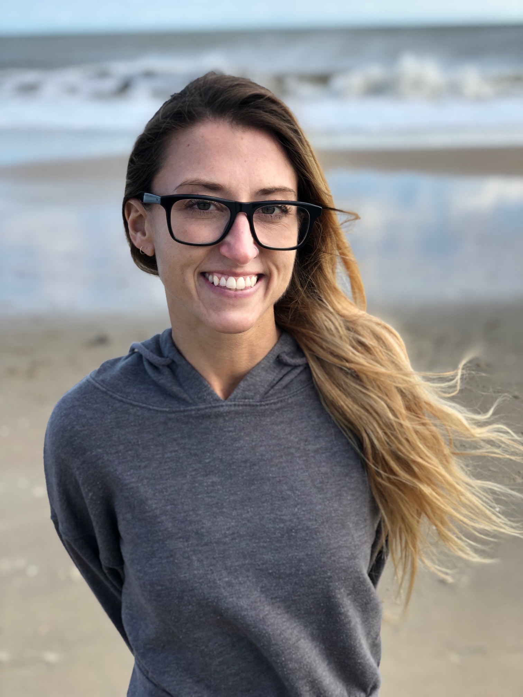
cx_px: 262
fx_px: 1048
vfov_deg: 36.8
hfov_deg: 28.0
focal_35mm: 52
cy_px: 348
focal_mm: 6
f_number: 2.4
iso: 16
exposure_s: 1/337
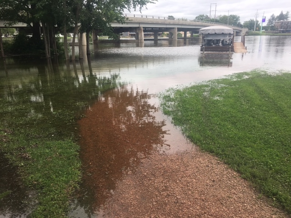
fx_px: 244
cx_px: 146
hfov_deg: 61.7
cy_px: 109
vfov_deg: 48.2
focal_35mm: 29
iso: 25
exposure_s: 1/394
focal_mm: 4.15
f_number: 2.2
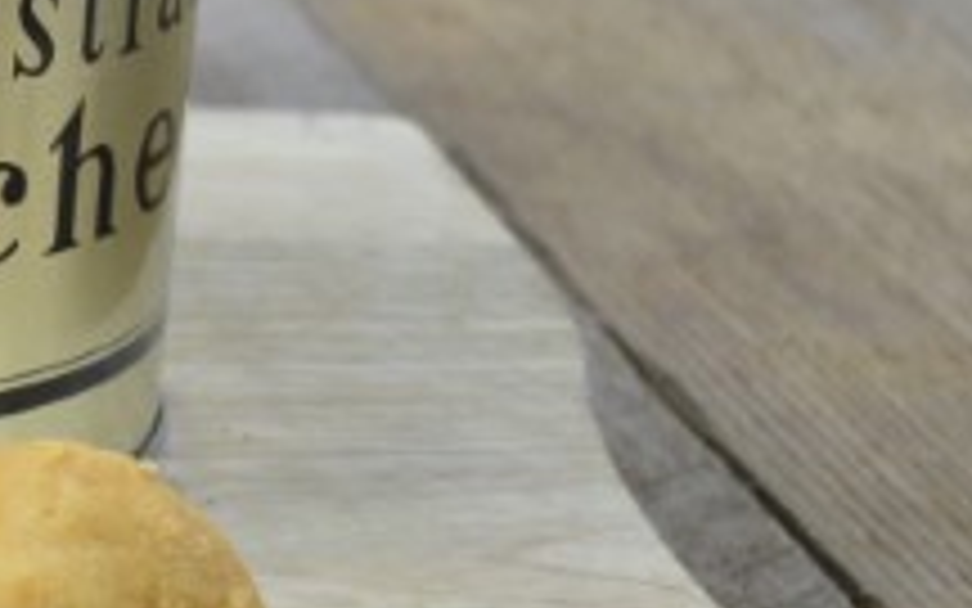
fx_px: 5192
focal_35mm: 196
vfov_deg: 6.7
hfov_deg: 9.7
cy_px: 324
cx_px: -1154
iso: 100
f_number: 5.6
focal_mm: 24
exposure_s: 1/10
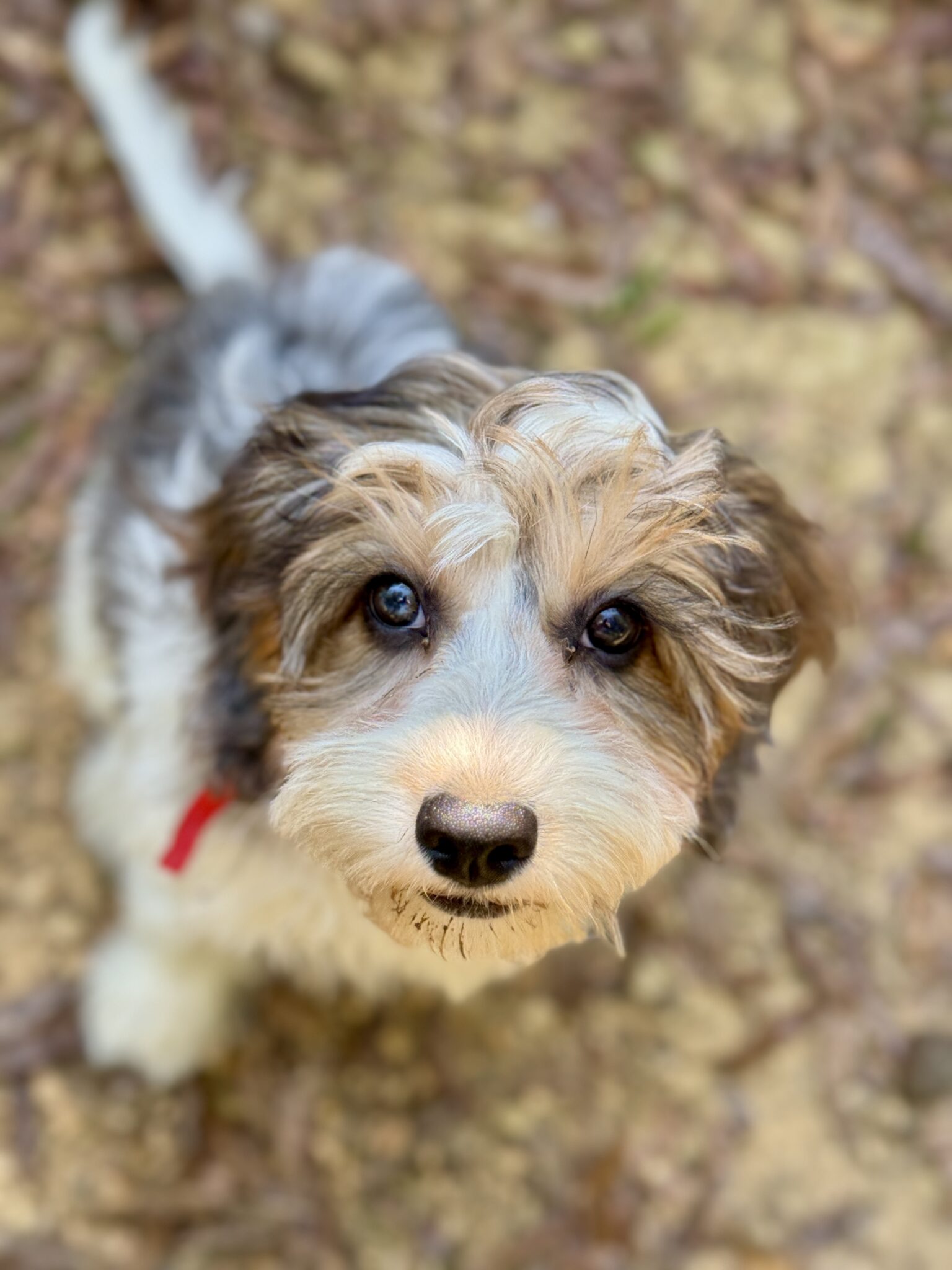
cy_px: 635
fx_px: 1760
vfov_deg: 39.7
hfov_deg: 30.3
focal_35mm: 48
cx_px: 476
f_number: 1.78
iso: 64
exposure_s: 1/377
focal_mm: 6.76
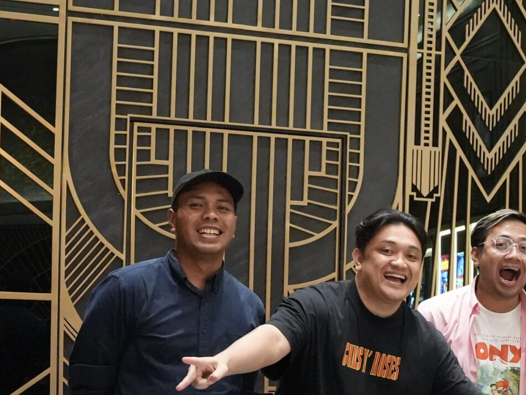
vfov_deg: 15.5
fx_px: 1413
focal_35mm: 93
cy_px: 441
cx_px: 672
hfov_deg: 19.5
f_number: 4.5
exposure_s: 1/100
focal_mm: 24
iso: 8000
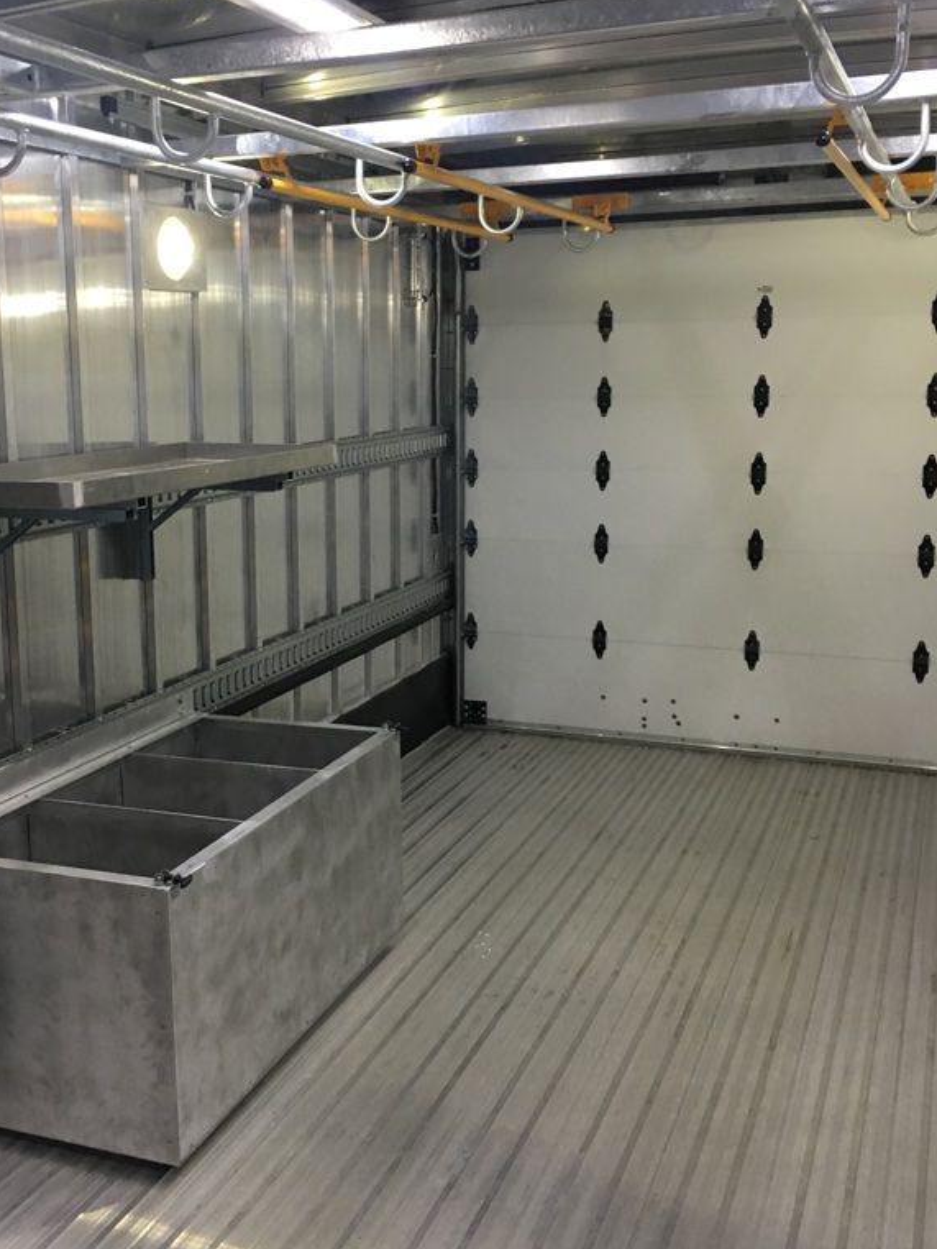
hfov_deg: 36.6
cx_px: 335
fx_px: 1407
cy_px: 594
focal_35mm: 39
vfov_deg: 47.8
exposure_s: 1/30
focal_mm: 4.15
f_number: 2.2
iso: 100
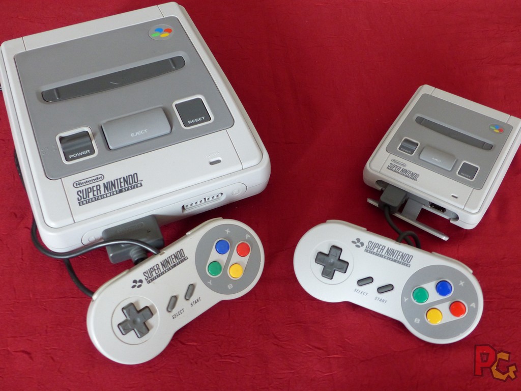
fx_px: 572
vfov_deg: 37.7
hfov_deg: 49.0
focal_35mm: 38
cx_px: 260
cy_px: 196
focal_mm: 6.8
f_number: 2.8
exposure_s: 1/50
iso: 400
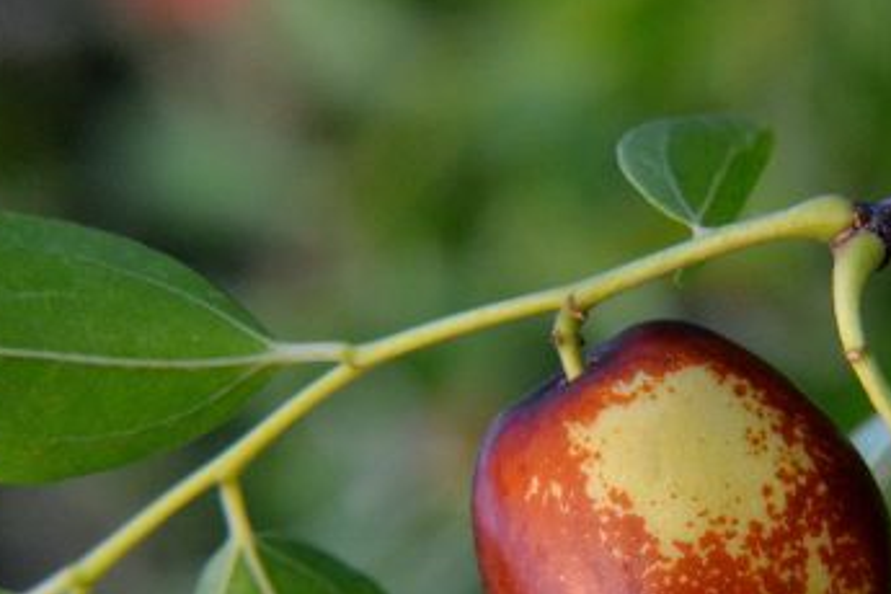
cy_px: 456
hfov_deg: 10.4
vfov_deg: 6.9
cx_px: 594
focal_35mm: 198
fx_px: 4900
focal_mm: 70
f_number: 11
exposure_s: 1/160
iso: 2000
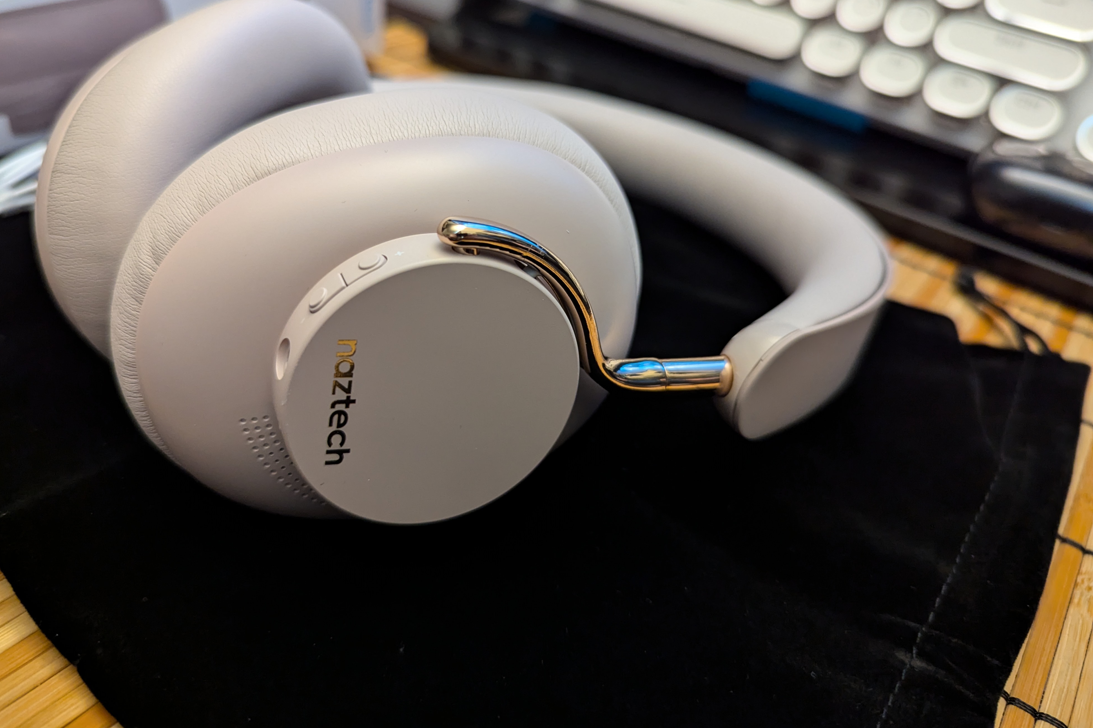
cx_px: 525
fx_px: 789
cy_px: 308
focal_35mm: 26
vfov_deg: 49.4
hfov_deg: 69.4
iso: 983
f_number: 1.85
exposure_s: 1/23.8
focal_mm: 6.81
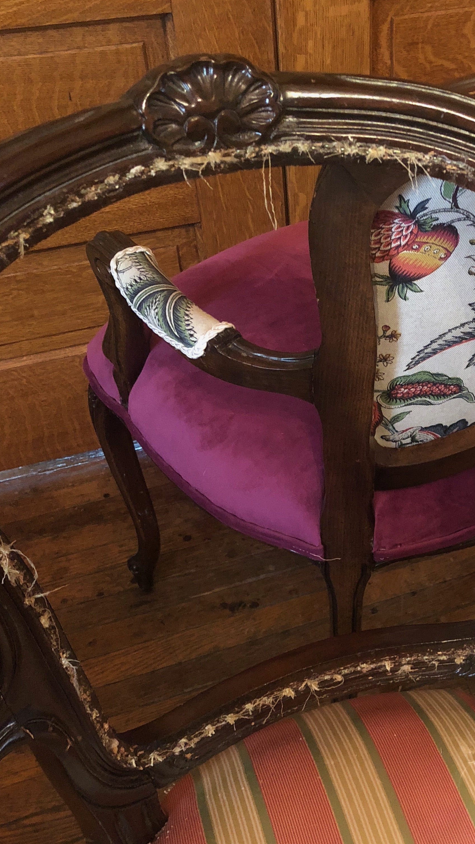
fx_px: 918
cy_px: 442
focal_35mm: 41
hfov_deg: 28.2
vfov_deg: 49.4
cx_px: 397
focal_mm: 4
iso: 125
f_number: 1.8
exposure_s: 1/4
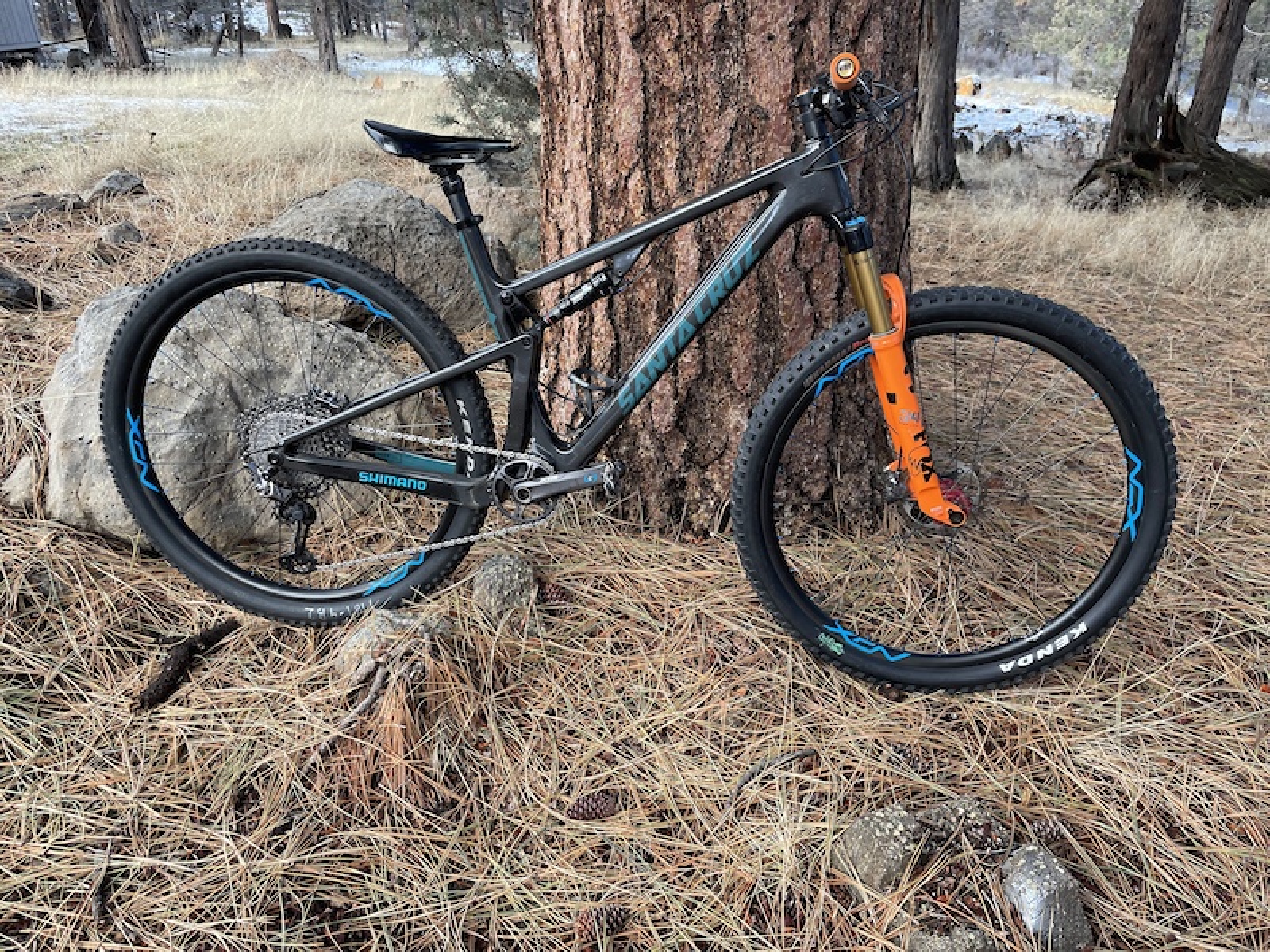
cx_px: 635
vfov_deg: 53.1
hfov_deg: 67.3
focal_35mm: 26
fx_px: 954
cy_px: 476
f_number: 1.6
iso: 64
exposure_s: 1/121
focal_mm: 4.2
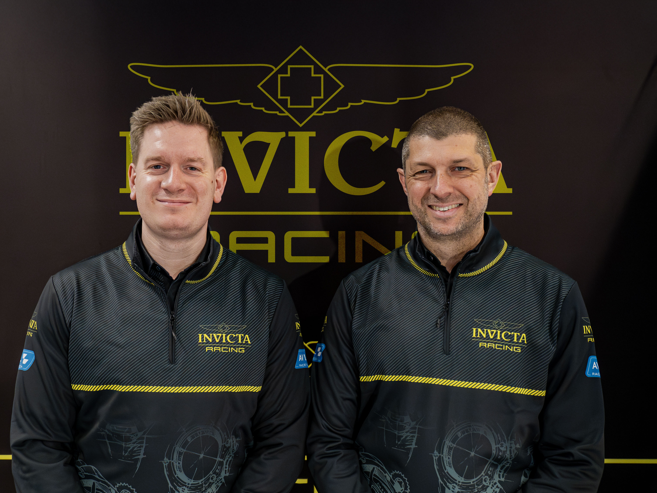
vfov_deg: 38.7
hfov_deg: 50.1
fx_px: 702
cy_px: 247
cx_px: 303
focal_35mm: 37
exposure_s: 1/160
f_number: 3.2
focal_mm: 34
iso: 10000
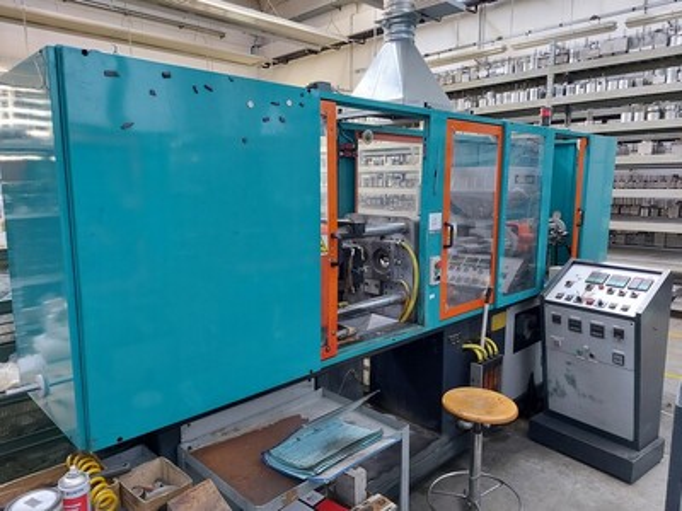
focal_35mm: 24
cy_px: 256
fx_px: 473
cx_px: 341
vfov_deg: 56.8
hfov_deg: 71.6
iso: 250
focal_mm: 5.23
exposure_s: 1/25
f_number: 1.8
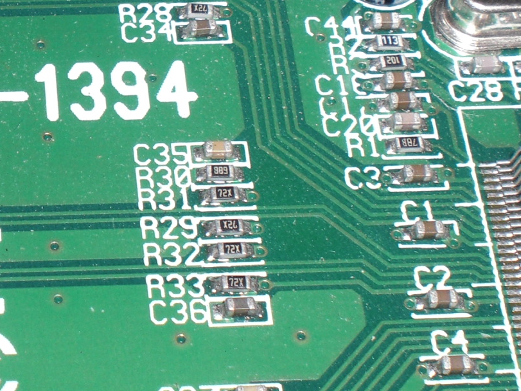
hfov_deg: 17.8
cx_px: -3
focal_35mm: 108
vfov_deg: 13.7
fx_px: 1625
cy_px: 124
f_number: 5.6
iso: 64
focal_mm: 6.3
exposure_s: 1/60
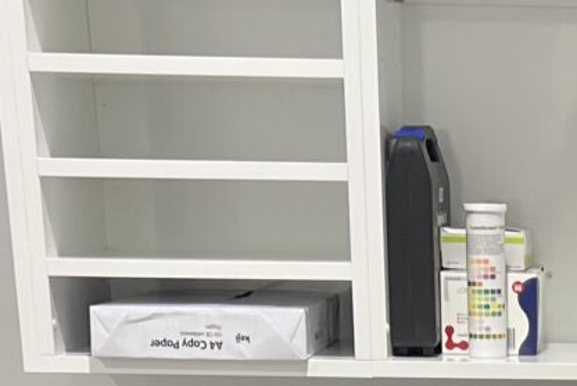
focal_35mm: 133
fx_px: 2133
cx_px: 667
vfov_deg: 9.0
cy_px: 1019
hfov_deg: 14.9
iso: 125
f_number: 1.5
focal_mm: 5.7
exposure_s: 1/50
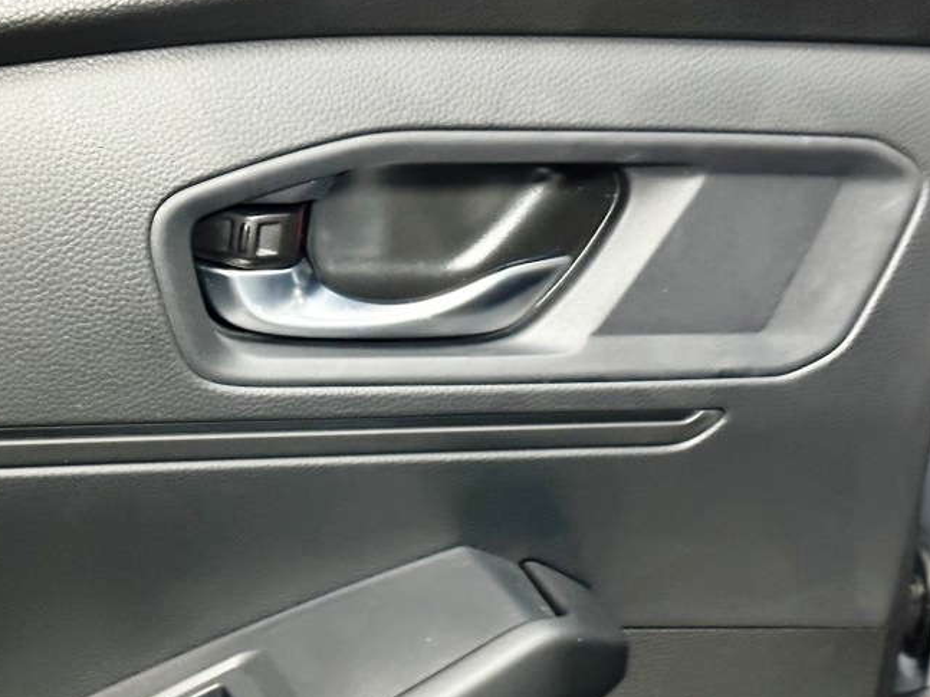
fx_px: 2041
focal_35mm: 76
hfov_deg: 25.5
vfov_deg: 19.2
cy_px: 522
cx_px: 302
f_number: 1.78
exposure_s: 1/30
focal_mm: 6.86
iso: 640
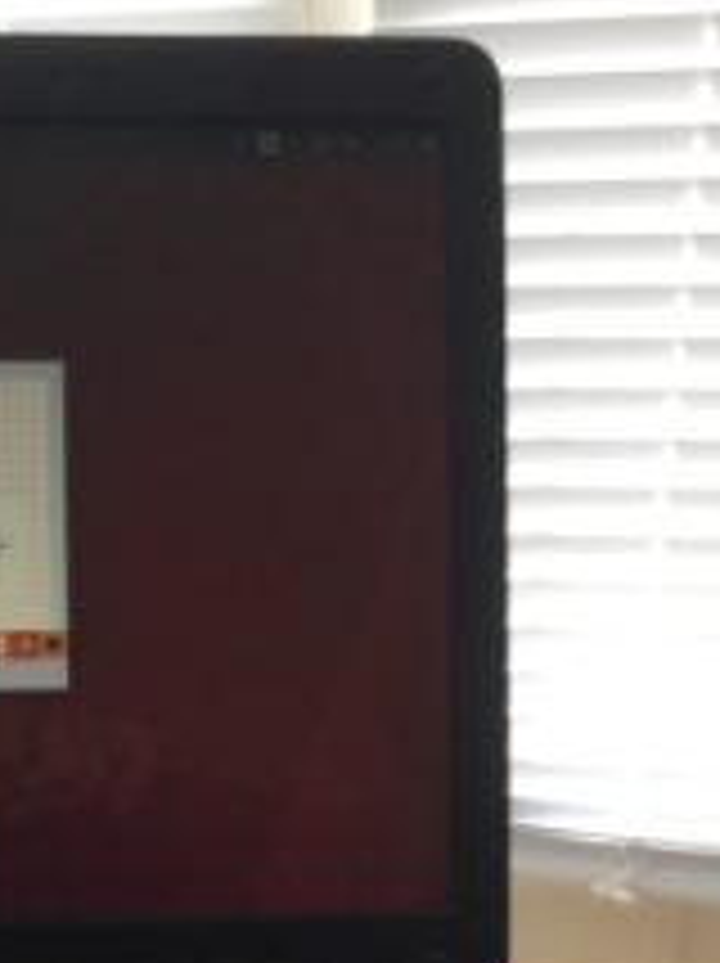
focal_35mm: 87
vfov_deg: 20.2
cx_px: -126
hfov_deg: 16.3
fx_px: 2418
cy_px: 1336
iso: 32
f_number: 2.4
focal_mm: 3.3
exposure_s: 1/33
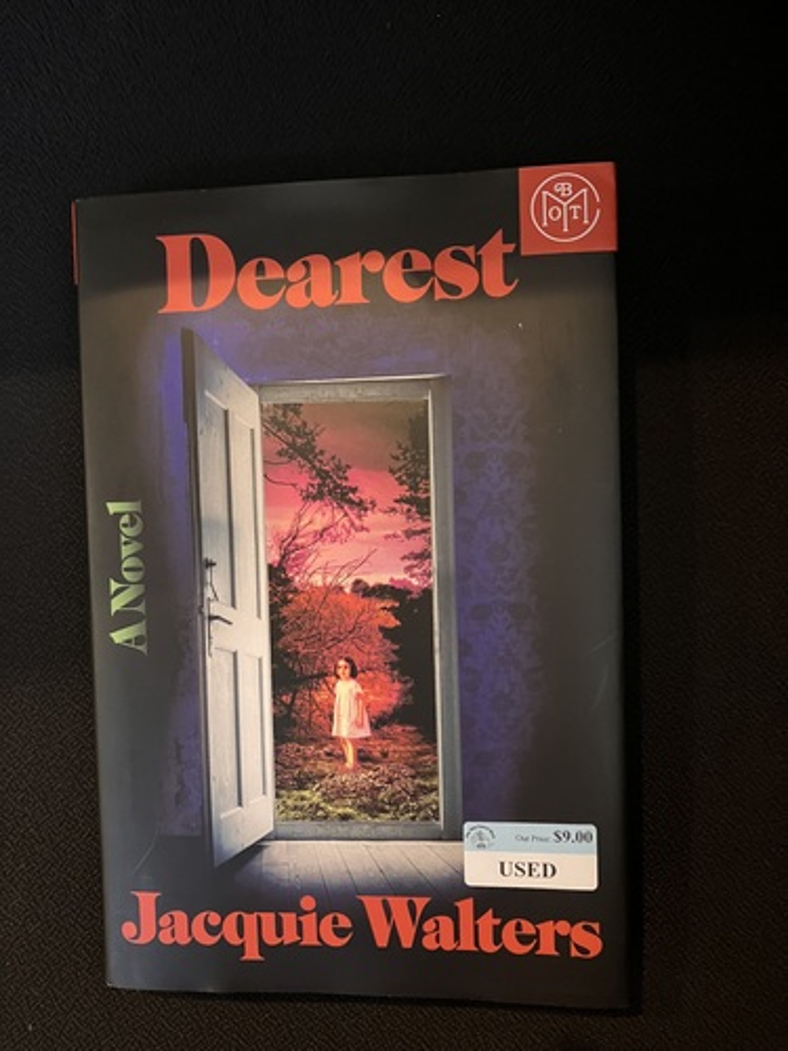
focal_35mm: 28
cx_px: 394
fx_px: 850
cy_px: 526
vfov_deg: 63.4
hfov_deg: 49.7
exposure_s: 1/24
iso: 640
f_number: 1.8
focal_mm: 3.99
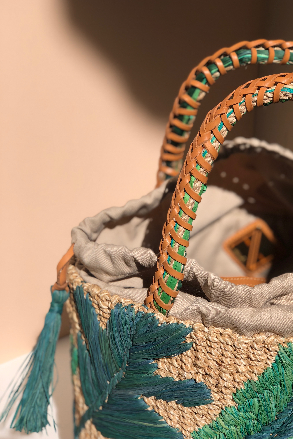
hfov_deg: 22.6
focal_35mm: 60
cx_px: 167
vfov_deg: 33.4
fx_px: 732
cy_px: 219
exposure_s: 1/1021
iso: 20
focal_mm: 6.6
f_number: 2.8
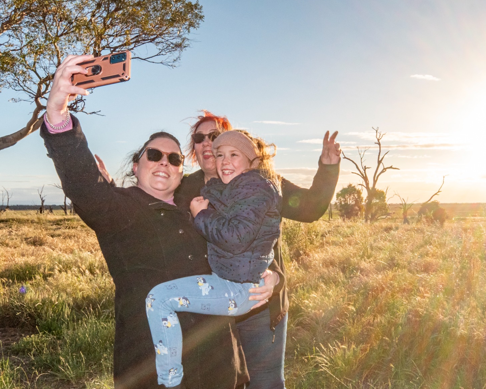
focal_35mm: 31
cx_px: 256
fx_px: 446
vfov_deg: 47.1
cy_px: 210
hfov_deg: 57.1
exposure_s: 1/250
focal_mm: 9
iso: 400
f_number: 16
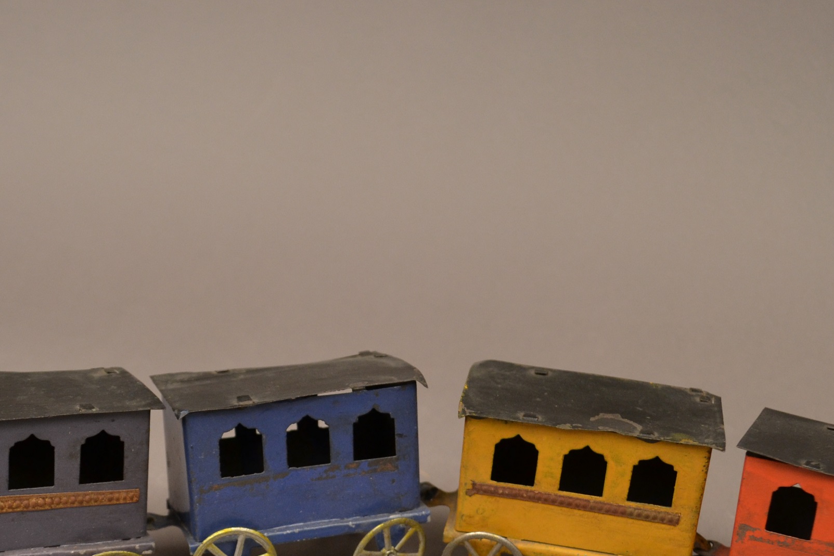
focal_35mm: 58
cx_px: 290
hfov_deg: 34.2
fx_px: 1344
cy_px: 495
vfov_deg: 22.8
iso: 400
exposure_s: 1/80
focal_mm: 20
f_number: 4.5
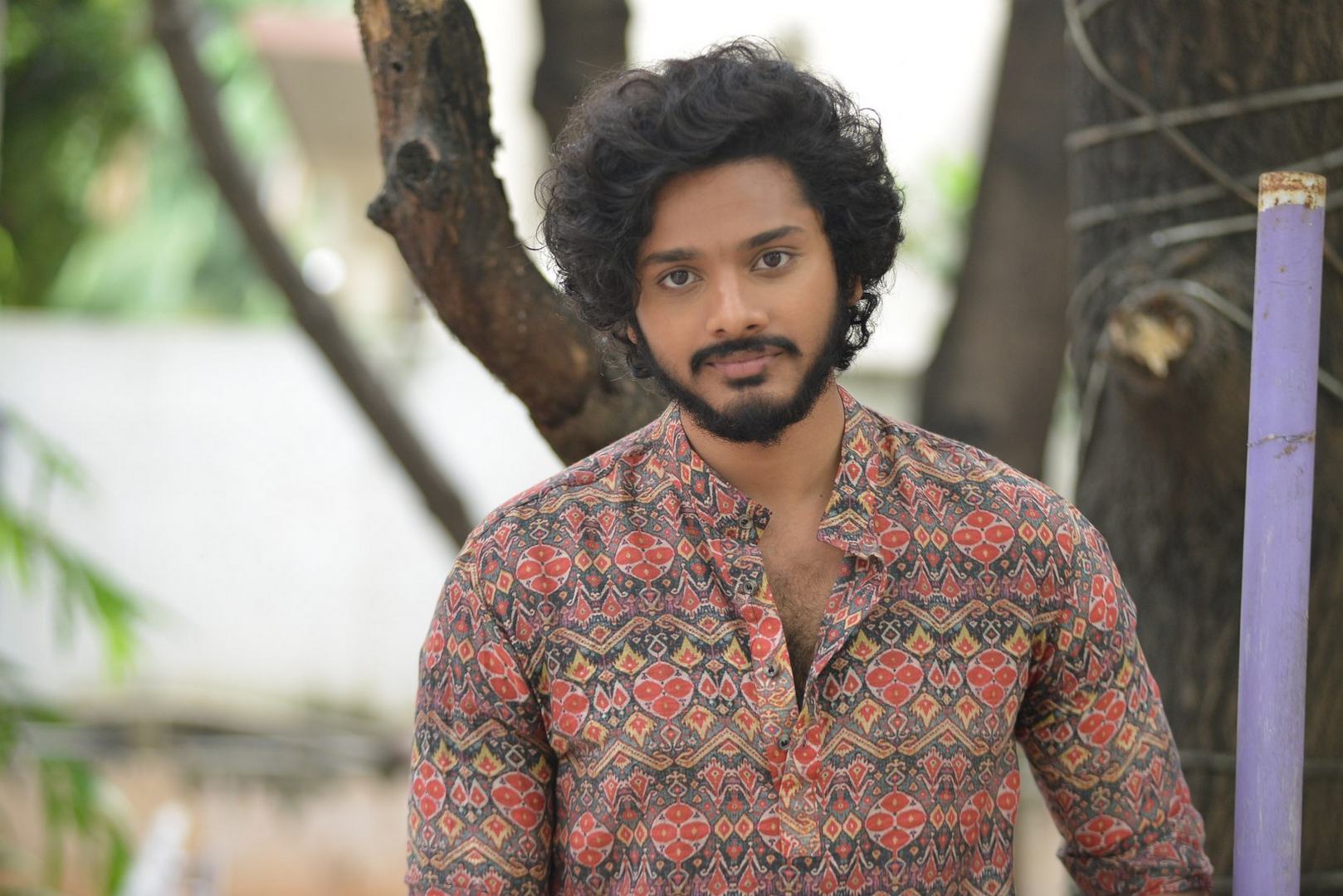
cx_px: 672
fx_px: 4329
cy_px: 448
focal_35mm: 116
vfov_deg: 11.8
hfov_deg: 17.6
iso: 1000
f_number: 5.6
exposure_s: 1/125
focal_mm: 116
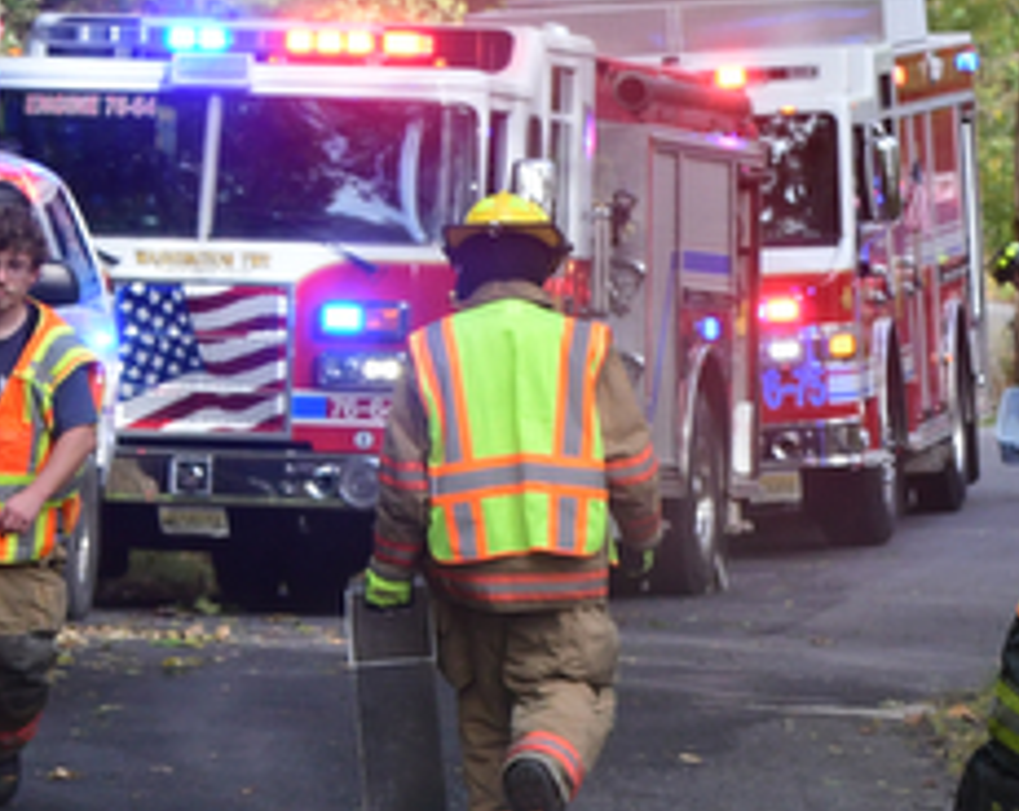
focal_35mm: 469
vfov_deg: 3.3
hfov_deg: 4.1
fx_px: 14120
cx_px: 1513
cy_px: 767
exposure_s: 1/400
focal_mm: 100
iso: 1250
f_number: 10
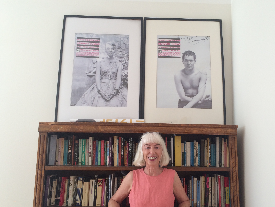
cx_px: 157
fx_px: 270
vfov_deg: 41.8
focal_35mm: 34
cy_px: 113
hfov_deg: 53.8
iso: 50
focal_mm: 4.15
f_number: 2.2
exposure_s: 1/60
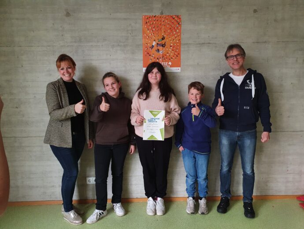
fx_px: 228
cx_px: 152
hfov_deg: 67.3
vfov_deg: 53.1
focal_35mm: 26
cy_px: 114
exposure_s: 1/100
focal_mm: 4.32
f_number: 2.4
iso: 320
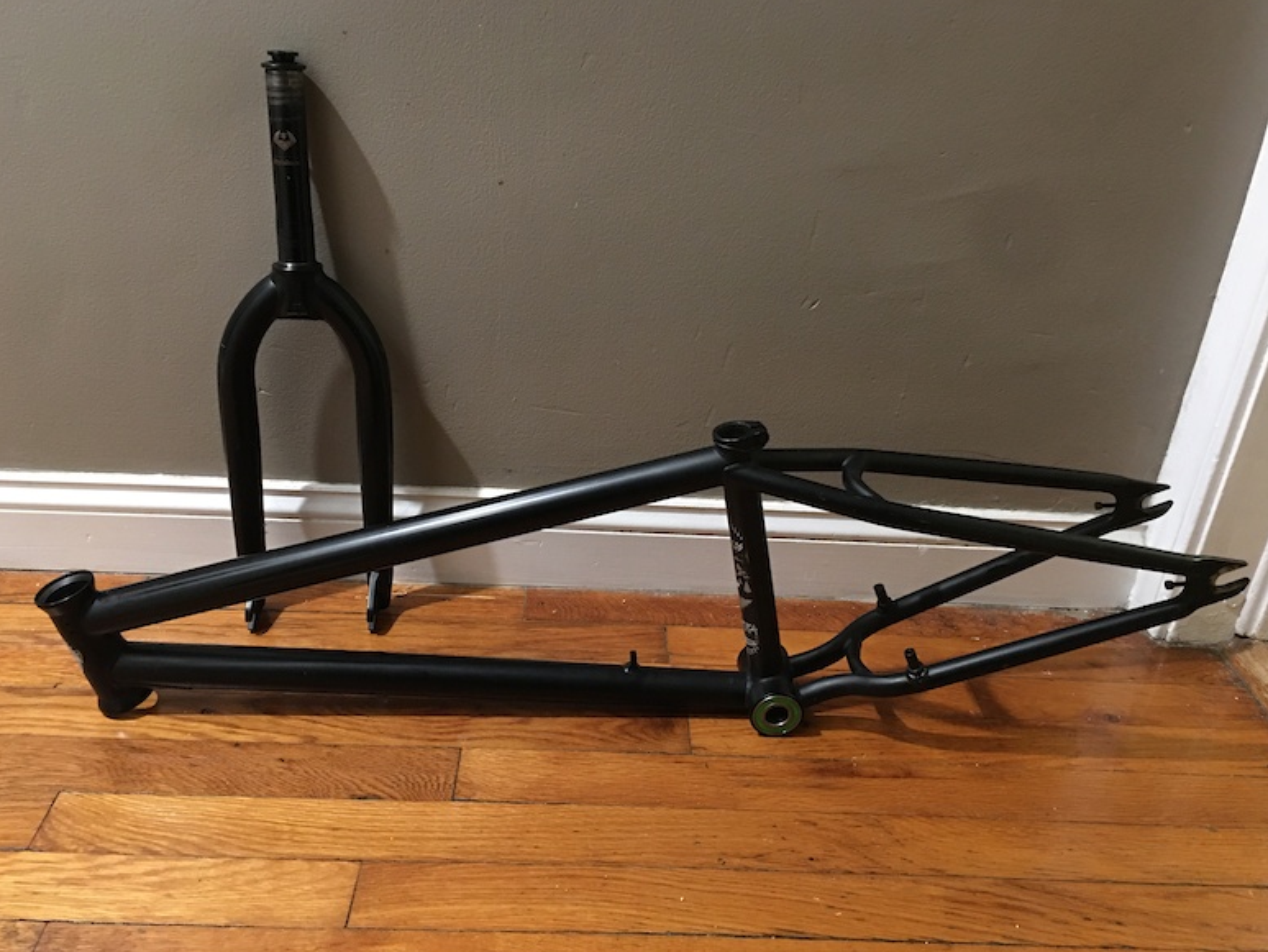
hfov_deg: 59.9
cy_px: 473
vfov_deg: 46.8
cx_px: 615
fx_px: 1099
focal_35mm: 30
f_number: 2.2
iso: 125
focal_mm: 4.15
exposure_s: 1/4
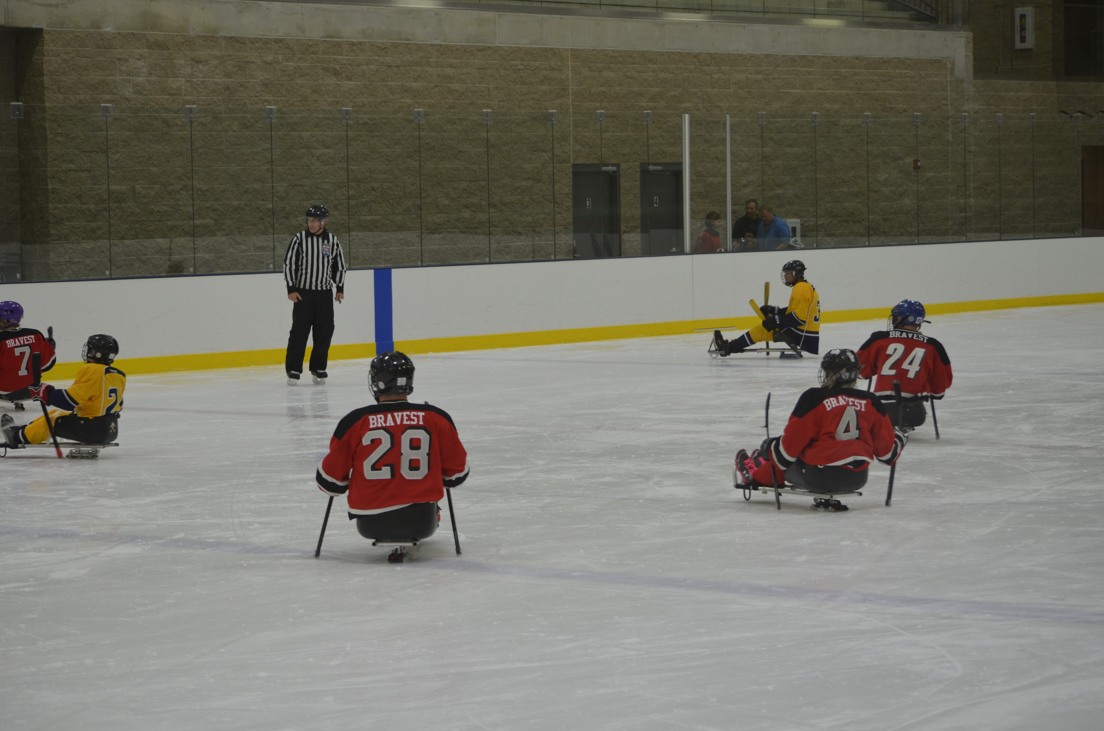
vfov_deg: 13.0
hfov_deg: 19.5
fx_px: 3213
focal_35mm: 105
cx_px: 552
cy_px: 366
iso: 400
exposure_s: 1/100
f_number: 5
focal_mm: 70
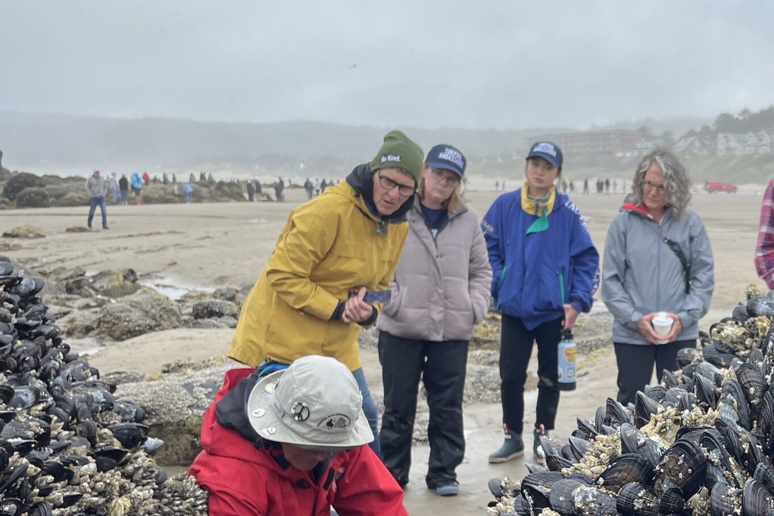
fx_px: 1097
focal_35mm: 51
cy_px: 426
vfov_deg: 25.9
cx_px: 679
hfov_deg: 36.7
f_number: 1.6
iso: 32
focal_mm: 4.2
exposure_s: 1/654
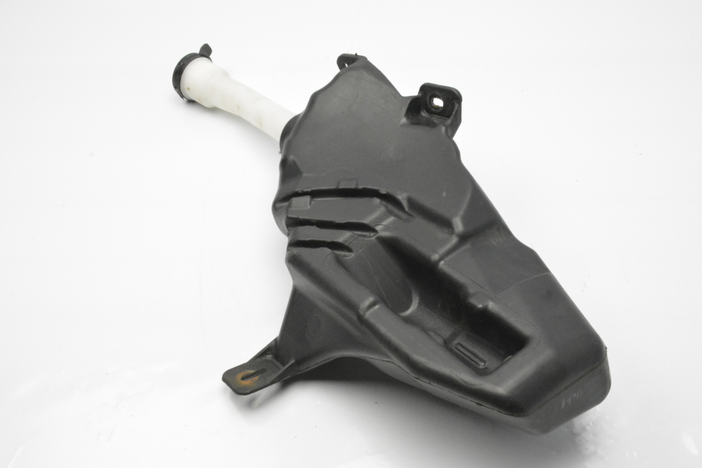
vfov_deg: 30.8
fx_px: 848
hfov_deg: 45.0
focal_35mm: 44
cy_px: 234
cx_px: 351
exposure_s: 1/125
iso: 6400
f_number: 18
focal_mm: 29
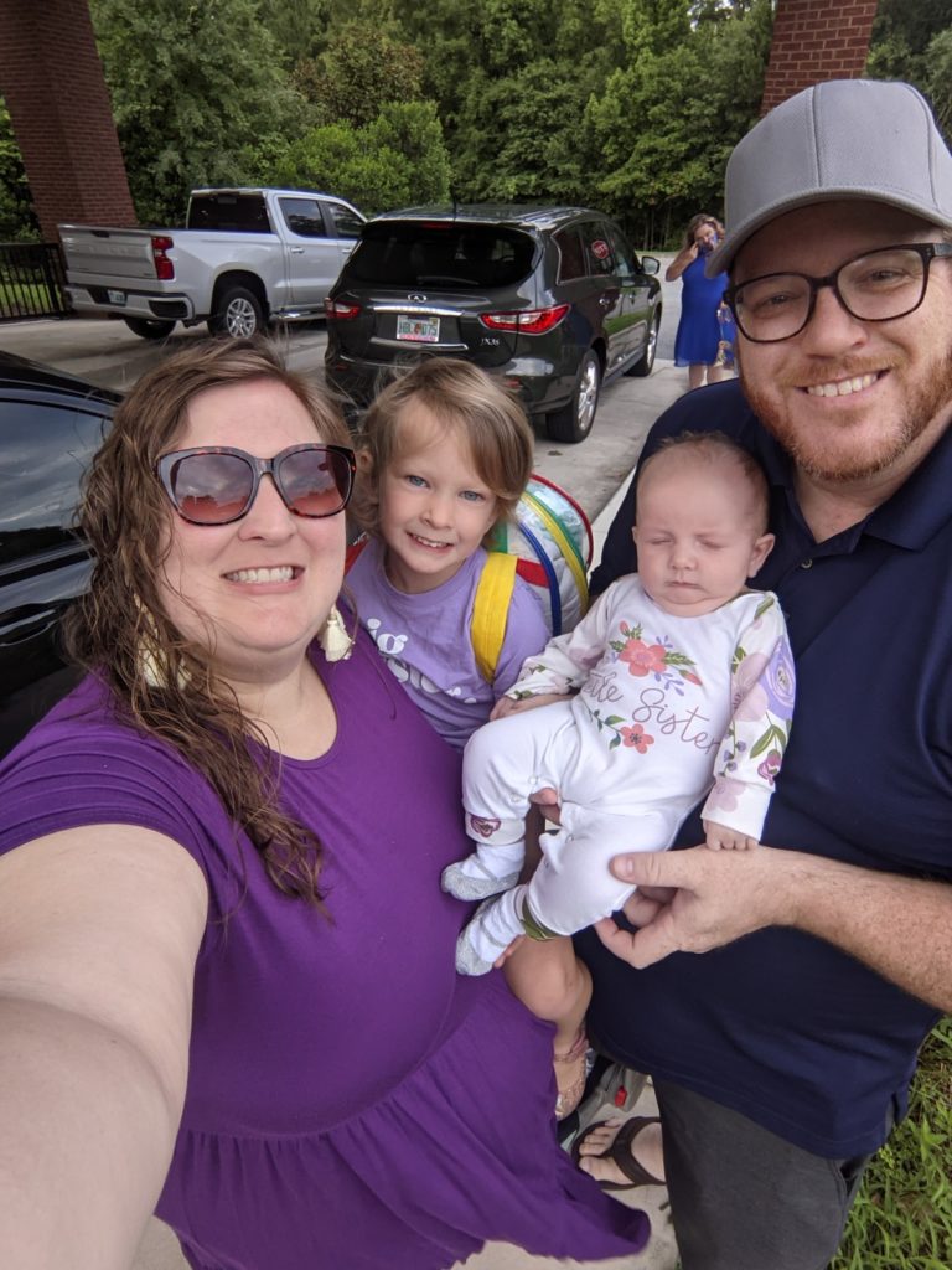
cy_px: 635
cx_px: 476
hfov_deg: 68.7
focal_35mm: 19
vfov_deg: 84.7
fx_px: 697
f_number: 2.2
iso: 51
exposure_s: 1/71.3
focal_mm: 2.03
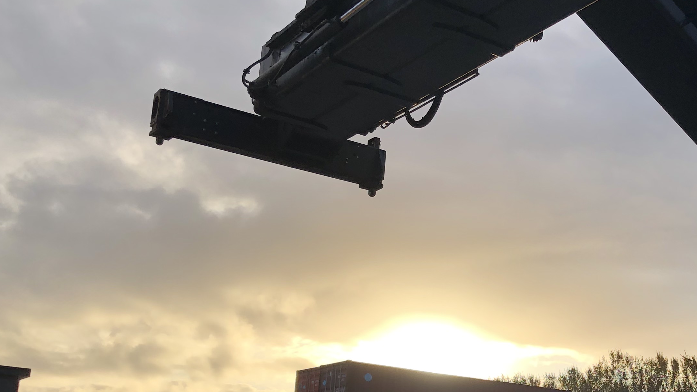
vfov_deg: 20.8
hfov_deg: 34.8
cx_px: 612
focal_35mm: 57
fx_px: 1053
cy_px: 319
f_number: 1.8
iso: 20
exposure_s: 1/1297
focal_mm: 3.99
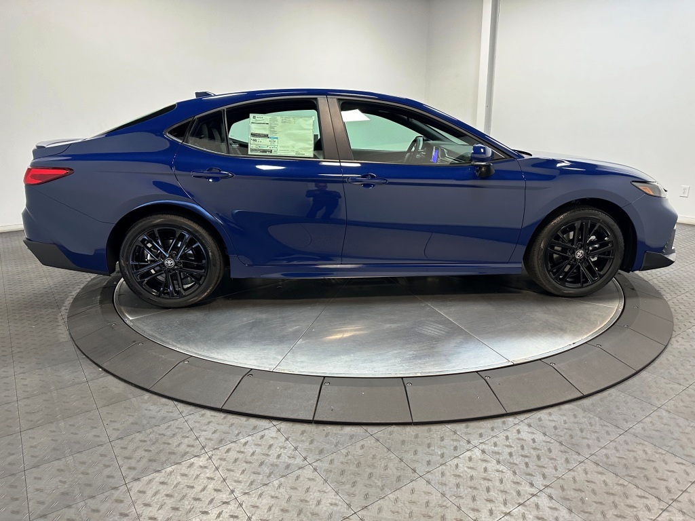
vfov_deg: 56.8
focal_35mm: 24
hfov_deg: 71.6
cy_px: 260
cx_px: 348
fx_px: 482
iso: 400
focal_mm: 6.86
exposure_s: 1/60
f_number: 1.78
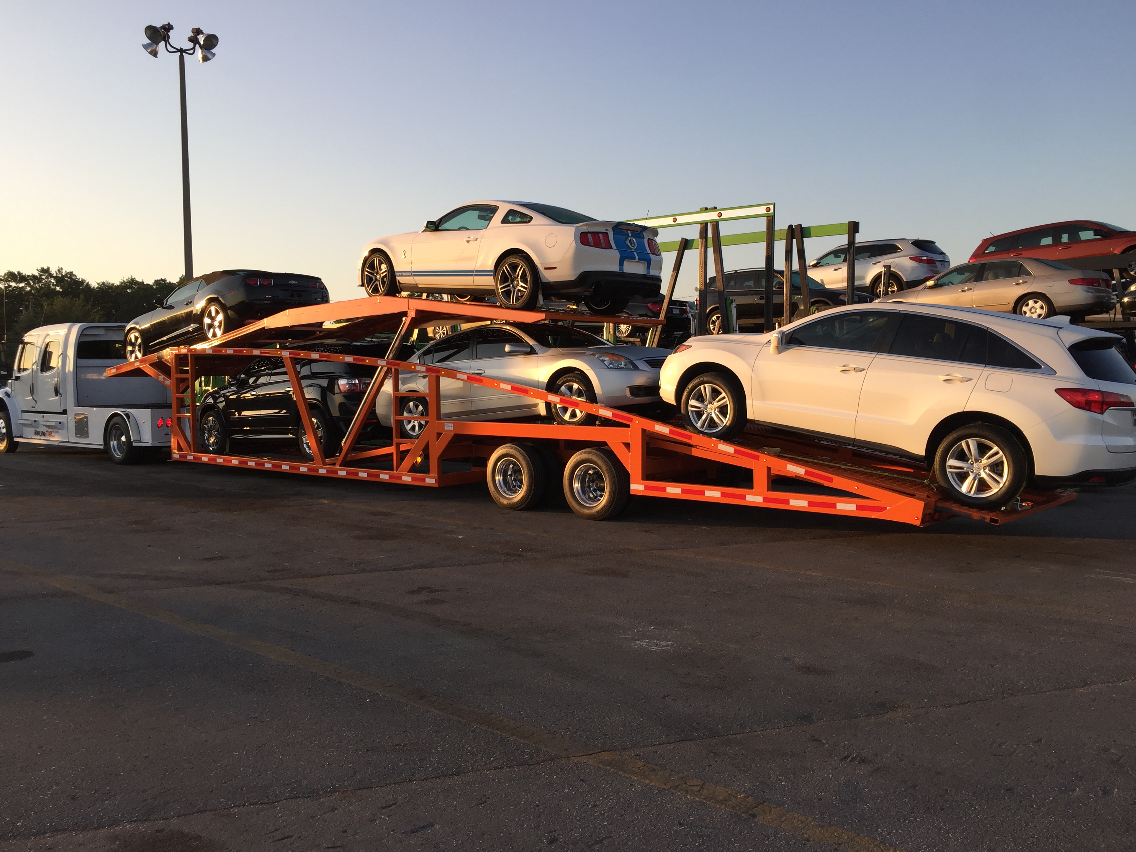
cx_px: 557
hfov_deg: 60.0
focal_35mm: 30
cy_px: 422
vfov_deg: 46.8
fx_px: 984
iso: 32
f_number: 2.2
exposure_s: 1/482
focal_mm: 4.15
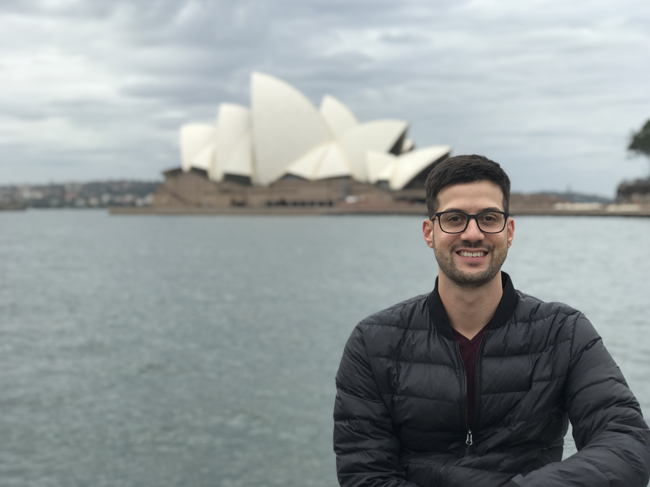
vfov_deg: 25.2
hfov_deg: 33.2
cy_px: 240
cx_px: 325
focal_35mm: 58
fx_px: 1089
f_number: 2.8
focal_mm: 6.6
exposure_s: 1/538
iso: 20
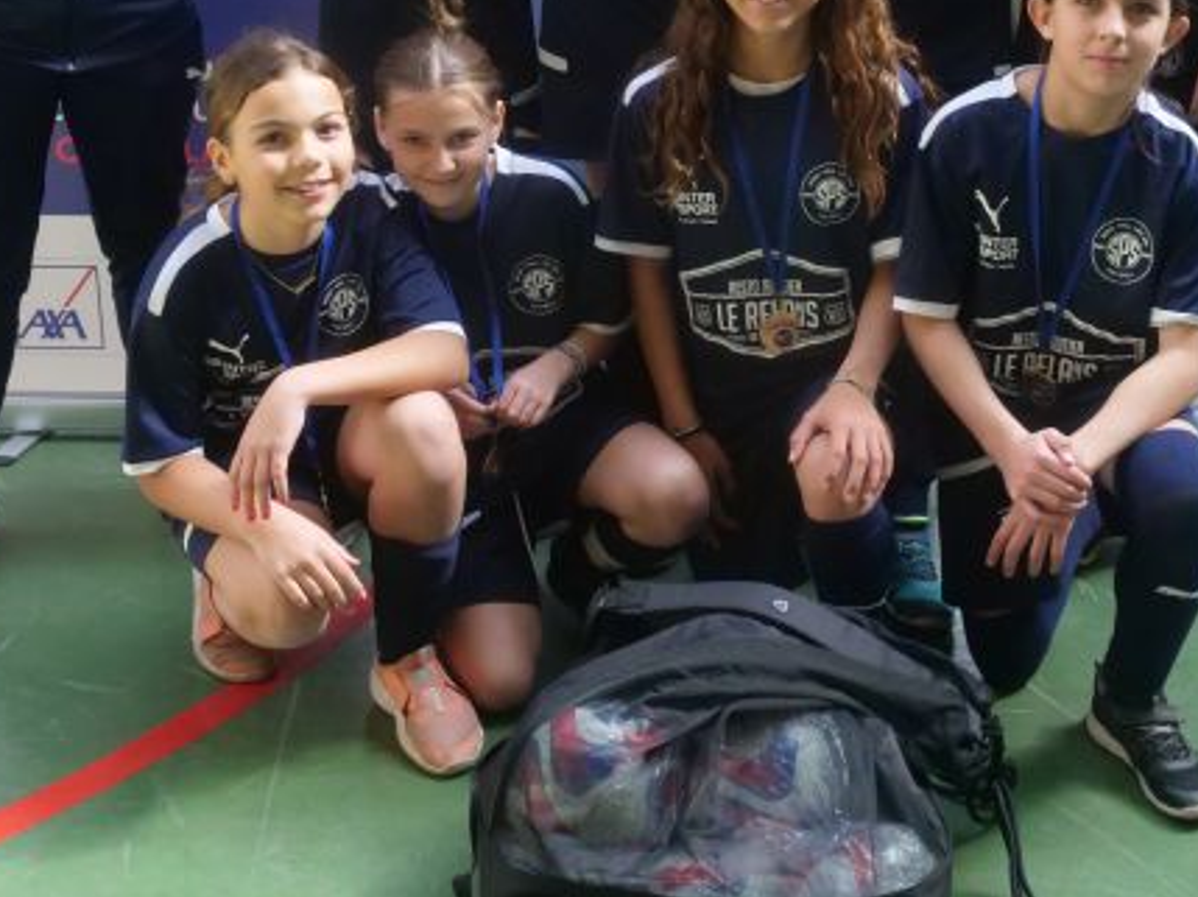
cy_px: 148
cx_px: 720
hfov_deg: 34.3
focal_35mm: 56
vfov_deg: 25.5
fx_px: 1936
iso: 2500
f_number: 5.6
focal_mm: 15
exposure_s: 1/250
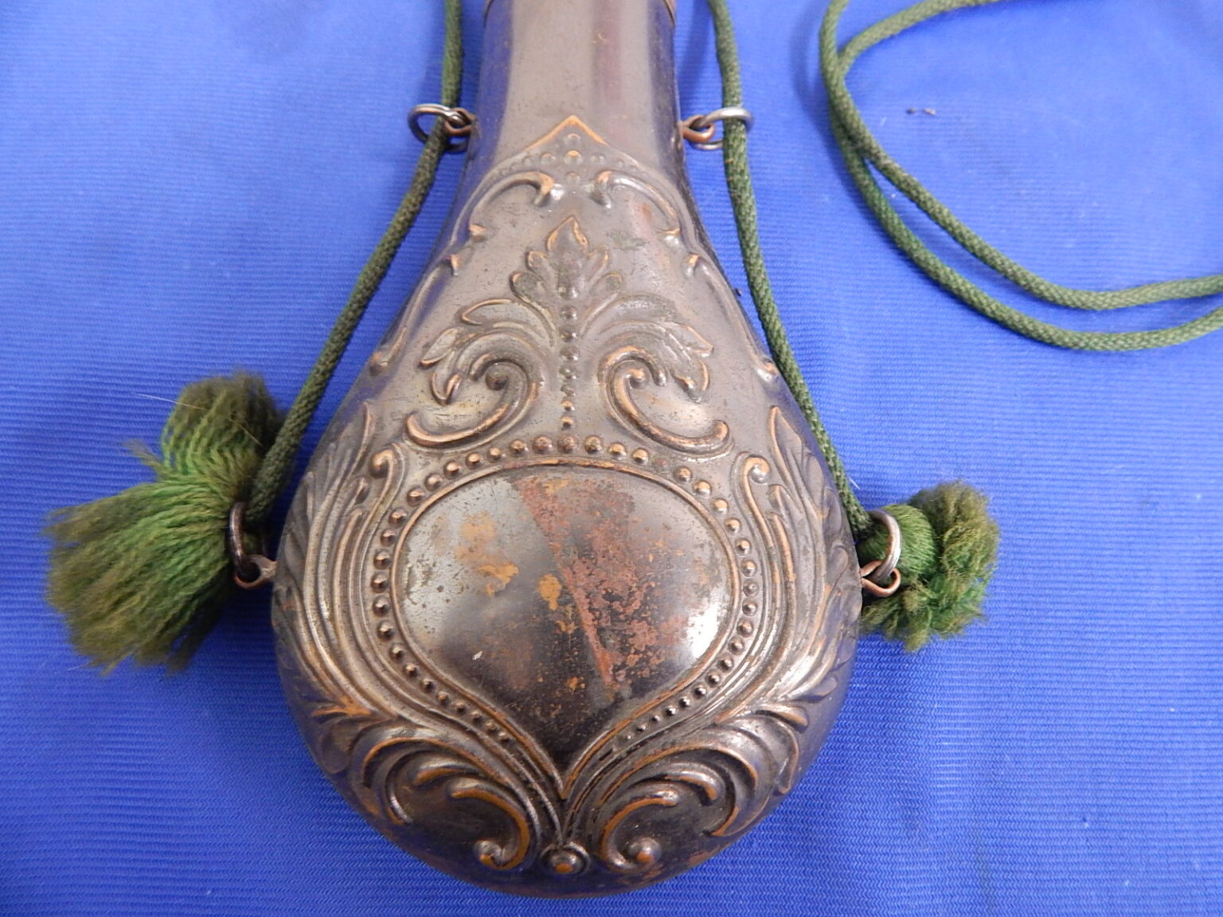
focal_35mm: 22
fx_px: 777
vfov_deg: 61.1
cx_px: 612
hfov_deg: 76.4
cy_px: 458
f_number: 3
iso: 400
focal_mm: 4
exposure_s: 1/8
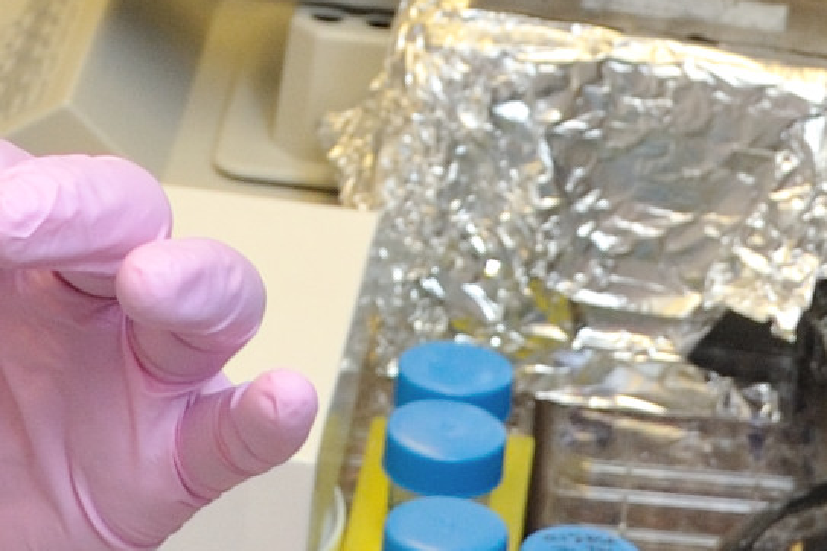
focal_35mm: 188
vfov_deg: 7.2
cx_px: 207
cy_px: -143
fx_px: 4318
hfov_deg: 10.9
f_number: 5.6
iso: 1000
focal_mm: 24
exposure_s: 1/125
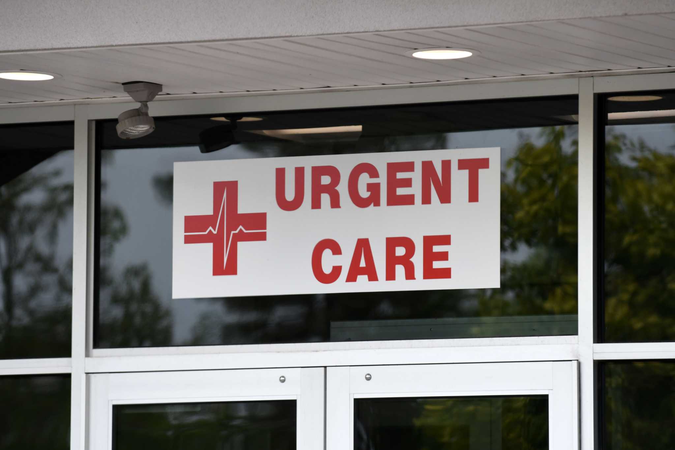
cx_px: 338
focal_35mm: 262
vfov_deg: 5.2
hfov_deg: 7.8
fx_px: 4921
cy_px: 225
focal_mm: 175
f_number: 5.6
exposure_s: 1/1000
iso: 400
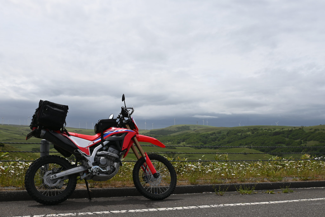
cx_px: 162
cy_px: 108
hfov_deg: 49.6
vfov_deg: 34.2
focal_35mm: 39
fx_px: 352
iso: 100
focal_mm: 26
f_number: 9
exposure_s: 1/640
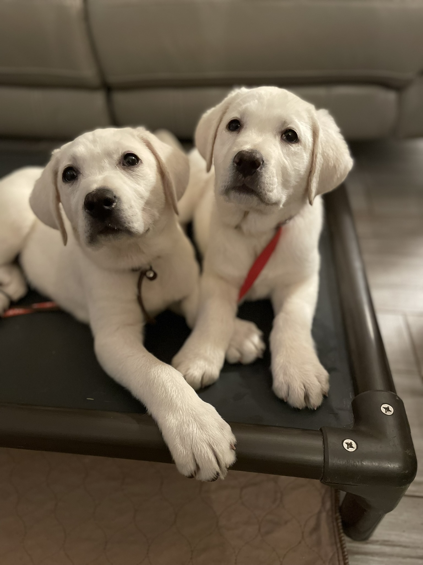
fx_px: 424
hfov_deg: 53.1
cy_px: 282
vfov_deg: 67.3
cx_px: 212
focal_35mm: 26
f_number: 1.6
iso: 640
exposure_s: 1/30
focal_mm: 4.2
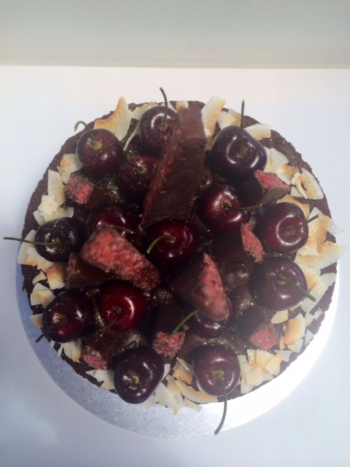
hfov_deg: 46.8
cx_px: 175
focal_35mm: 30
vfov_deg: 60.0
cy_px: 234
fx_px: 404
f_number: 2.2
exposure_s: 1/207
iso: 32
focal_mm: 4.12
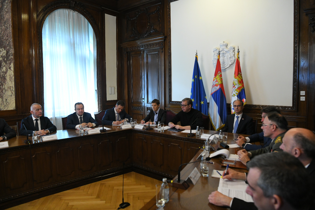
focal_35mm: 24
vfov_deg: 53.1
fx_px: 210
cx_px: 158
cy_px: 105
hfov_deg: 73.7
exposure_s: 1/160
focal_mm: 24
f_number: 4
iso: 3200
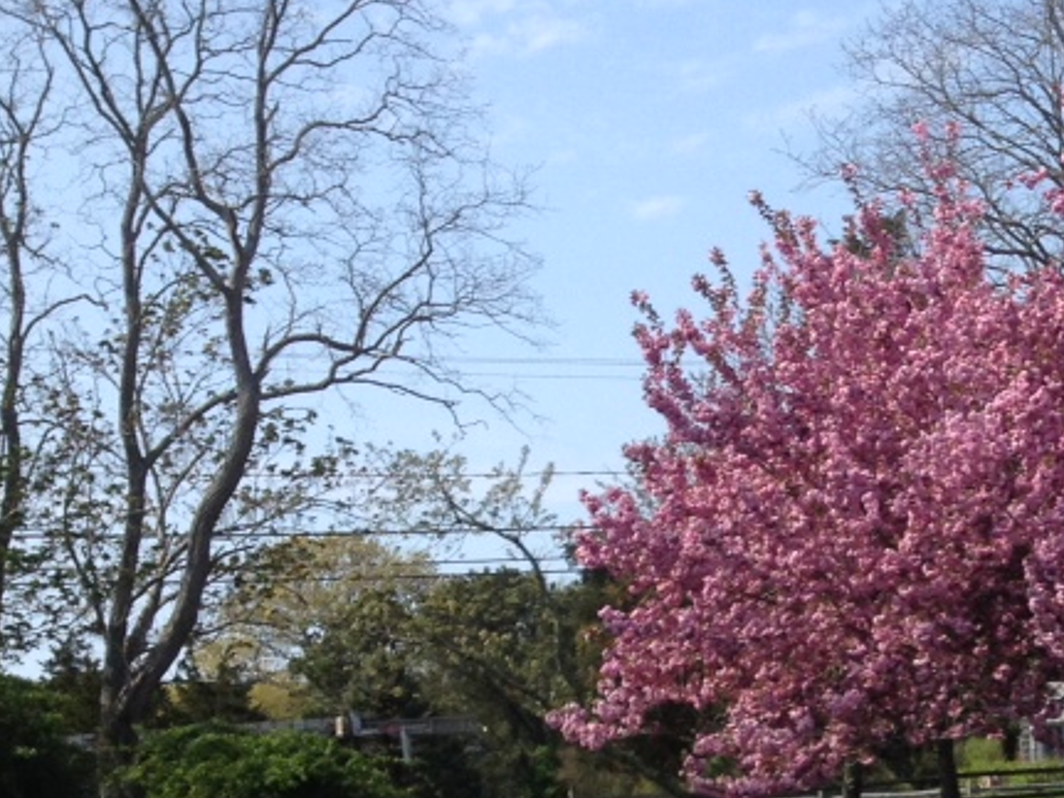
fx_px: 3196
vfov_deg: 13.7
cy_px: 1040
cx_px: 1210
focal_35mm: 104
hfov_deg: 18.1
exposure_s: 1/1453
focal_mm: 4.28
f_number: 2.4
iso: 50
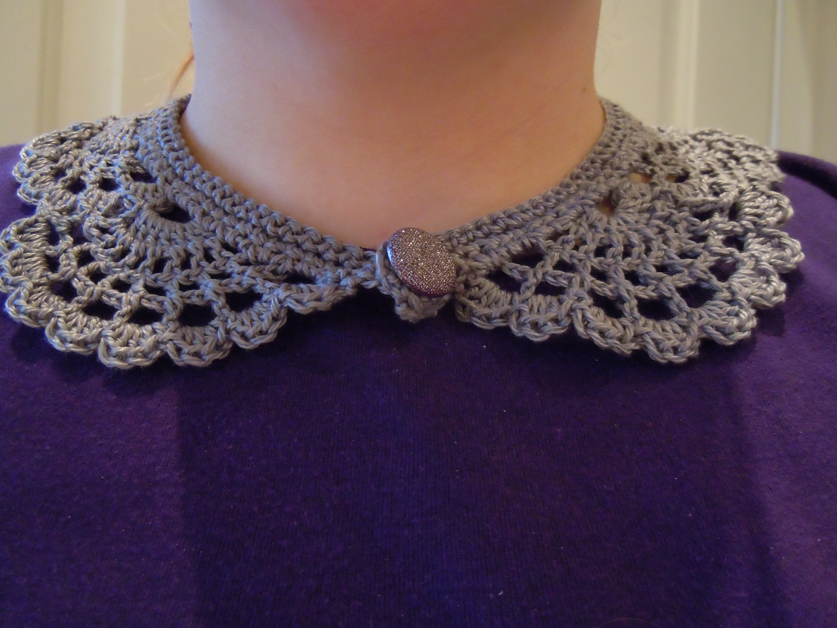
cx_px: 418
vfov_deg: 46.8
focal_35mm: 30
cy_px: 314
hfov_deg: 60.0
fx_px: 725
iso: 800
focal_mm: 5.4
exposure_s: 1/15
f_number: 3.5
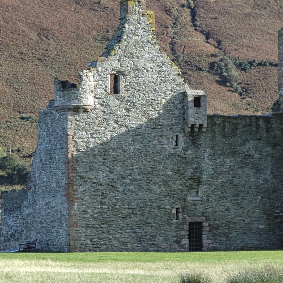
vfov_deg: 11.4
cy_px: 131
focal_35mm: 153
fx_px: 1415
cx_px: 162
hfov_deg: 11.4
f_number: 7.1
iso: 200
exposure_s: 1/200
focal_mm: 62
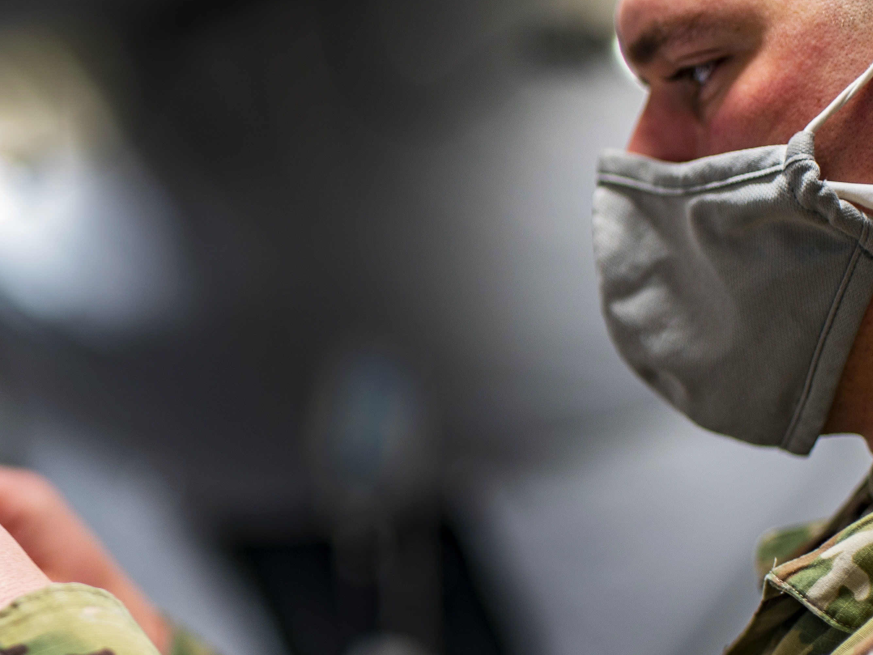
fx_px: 2724
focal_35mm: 108
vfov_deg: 13.7
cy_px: 412
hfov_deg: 17.9
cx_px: 44
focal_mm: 50
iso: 125
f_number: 2
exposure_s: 1/60
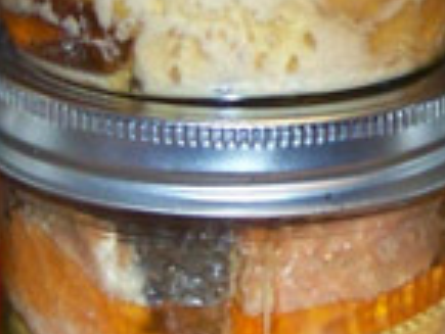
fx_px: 6575
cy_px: 92
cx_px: 525
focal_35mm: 511
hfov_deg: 3.9
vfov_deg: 2.9
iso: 200
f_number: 3.2
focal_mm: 19.3
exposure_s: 1/30
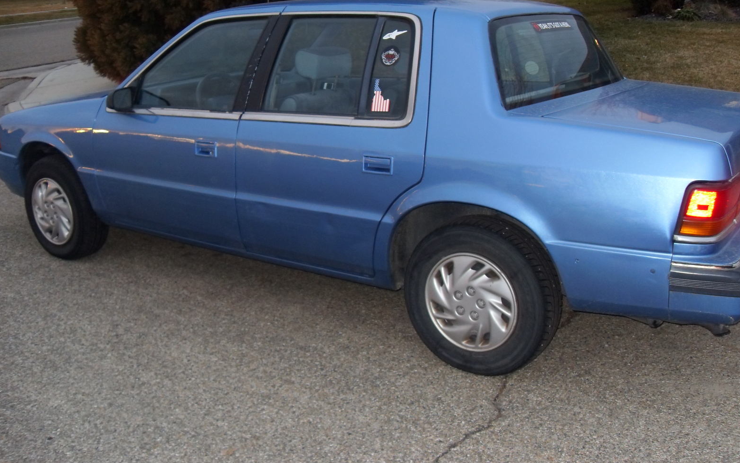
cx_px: 371
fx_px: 746
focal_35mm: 37
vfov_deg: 34.4
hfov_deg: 52.7
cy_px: 196
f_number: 2.8
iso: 160
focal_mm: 6.3
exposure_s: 1/45
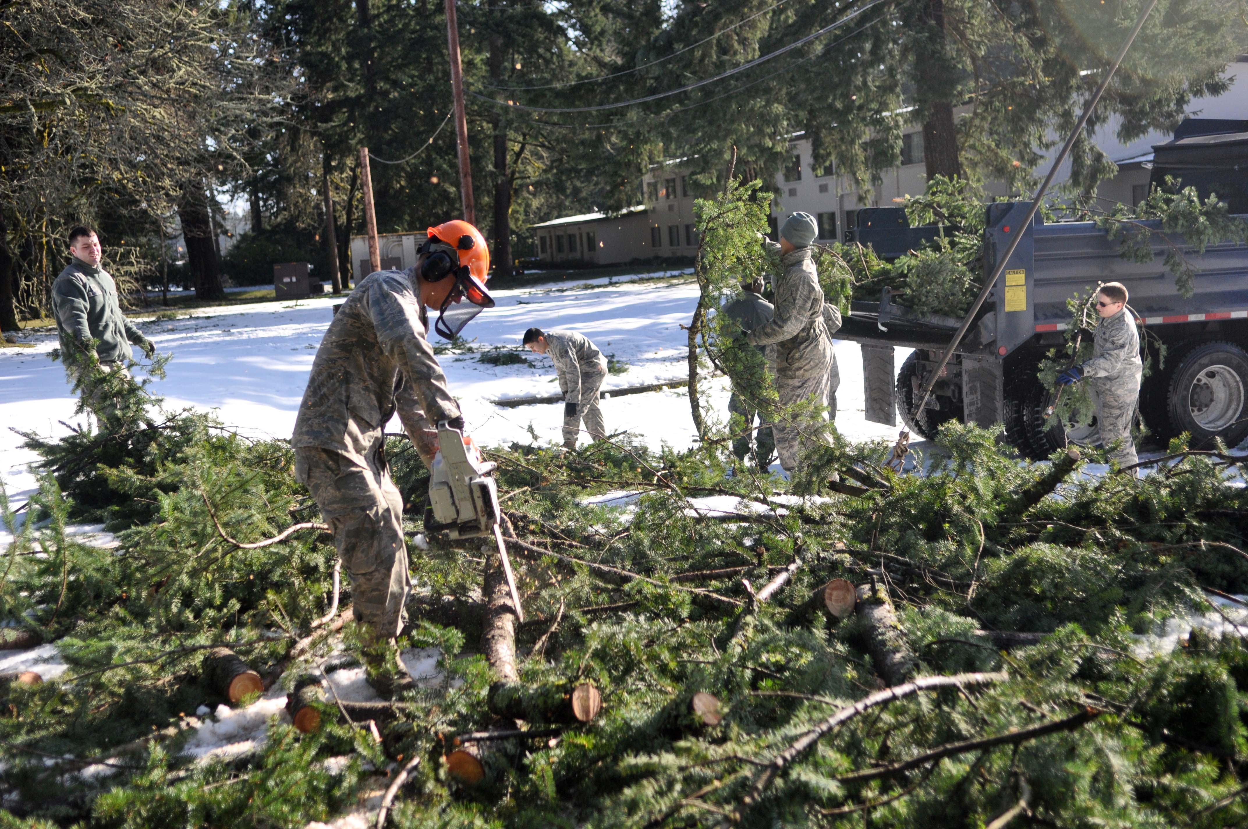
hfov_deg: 41.2
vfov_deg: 28.0
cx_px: 624
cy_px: 414
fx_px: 1662
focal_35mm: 48
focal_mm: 32
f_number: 3.2
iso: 560
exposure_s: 1/4000
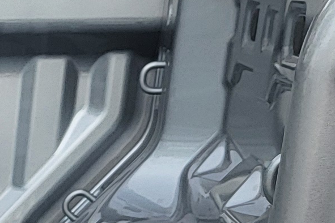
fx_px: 1703
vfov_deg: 7.1
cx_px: -627
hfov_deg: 9.2
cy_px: 543
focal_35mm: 183
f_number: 1.8
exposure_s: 1/262
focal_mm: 5.4
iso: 40
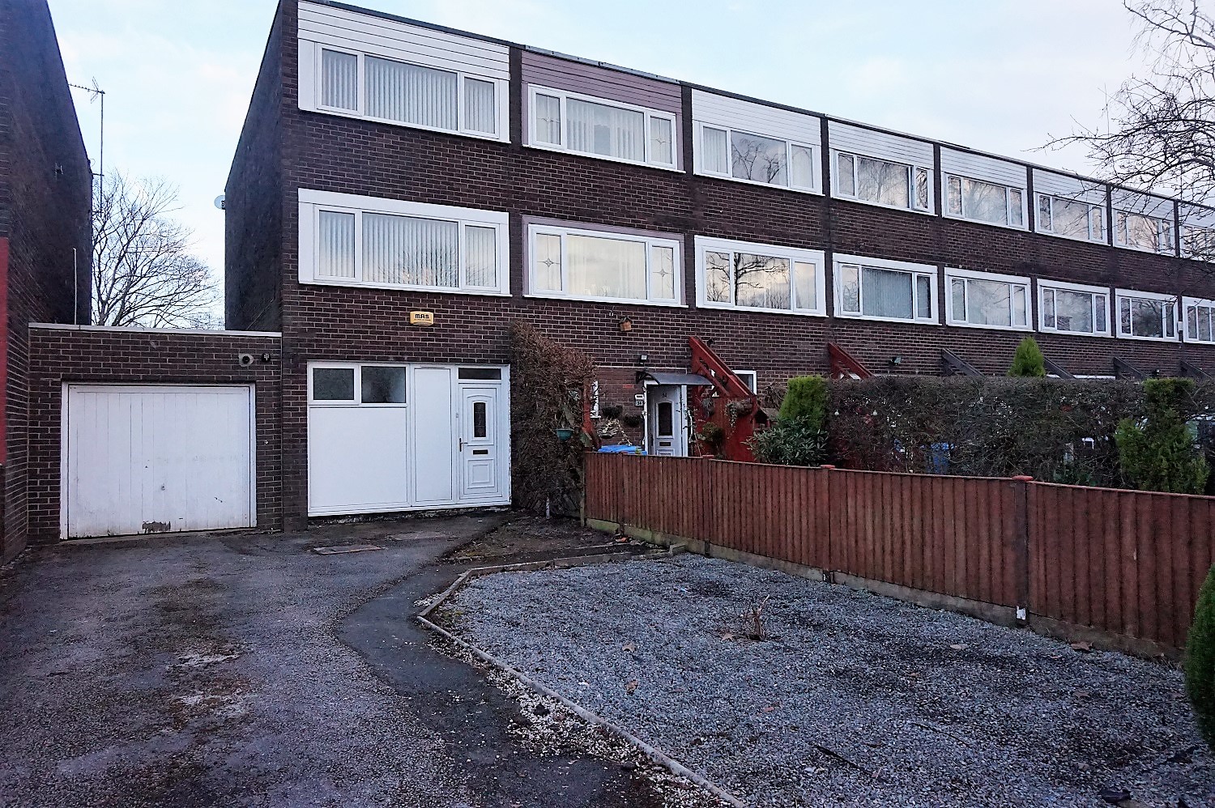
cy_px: 404
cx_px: 608
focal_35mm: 24
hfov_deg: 73.8
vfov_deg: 53.1
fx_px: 809
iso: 2500
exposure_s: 1/320
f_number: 8
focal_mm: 16
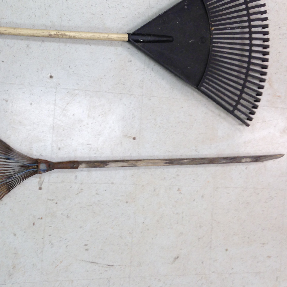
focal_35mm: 50
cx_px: 95
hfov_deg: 33.7
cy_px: 107
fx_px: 469
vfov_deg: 33.8
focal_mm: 4.12
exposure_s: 1/30
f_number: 2.4
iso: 50
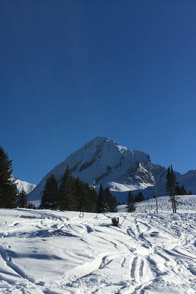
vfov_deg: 36.8
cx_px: 65
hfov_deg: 24.9
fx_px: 441
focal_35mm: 54
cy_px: 161
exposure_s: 1/4525
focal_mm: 4.15
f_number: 2.2
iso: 25
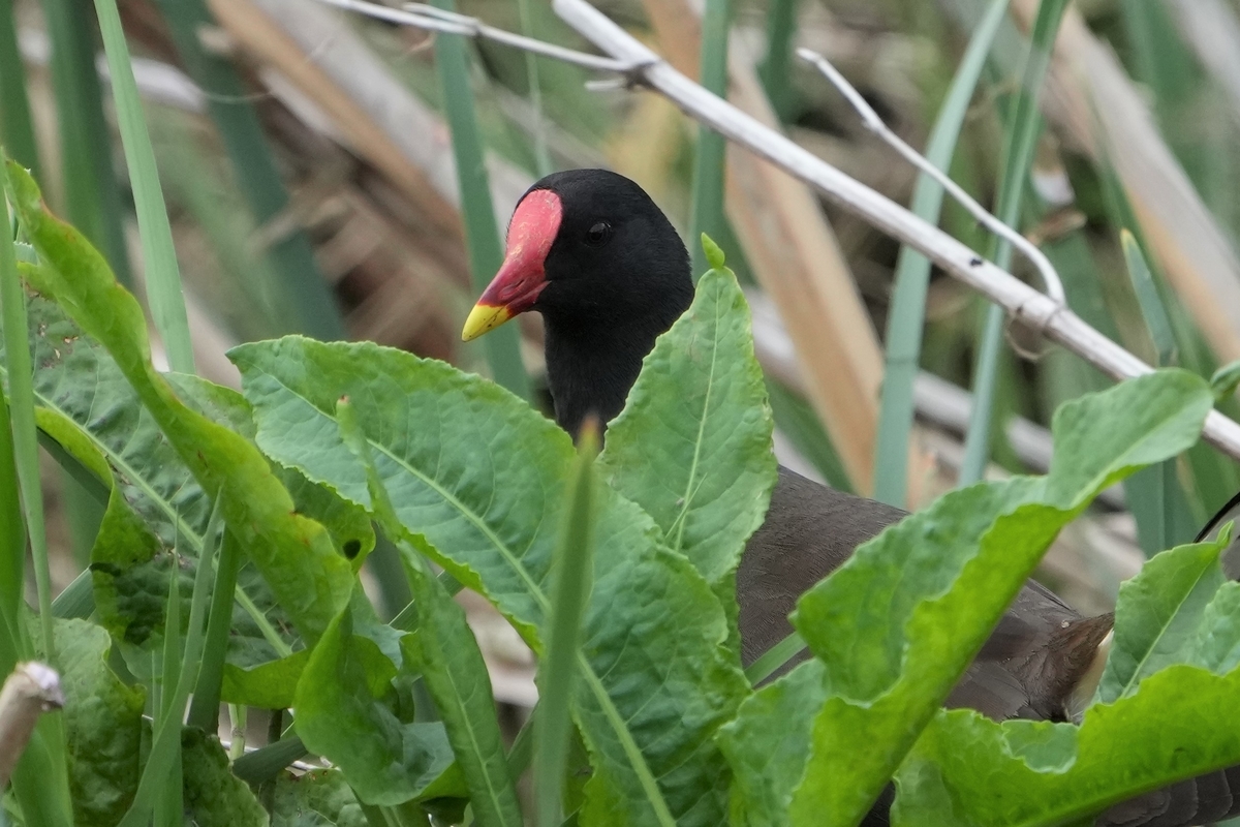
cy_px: 414
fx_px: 20665
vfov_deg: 2.3
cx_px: 620
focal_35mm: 600
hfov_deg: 3.4
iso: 1250
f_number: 6.3
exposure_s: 1/2000
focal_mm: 600
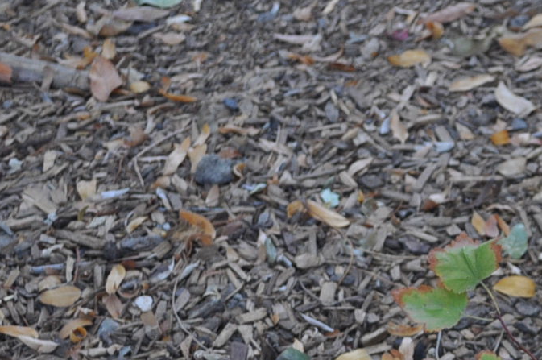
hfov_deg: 11.4
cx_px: 834
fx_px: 2586
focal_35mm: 172
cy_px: 360
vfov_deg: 7.9
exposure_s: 1/60
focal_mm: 36
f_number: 5
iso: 500
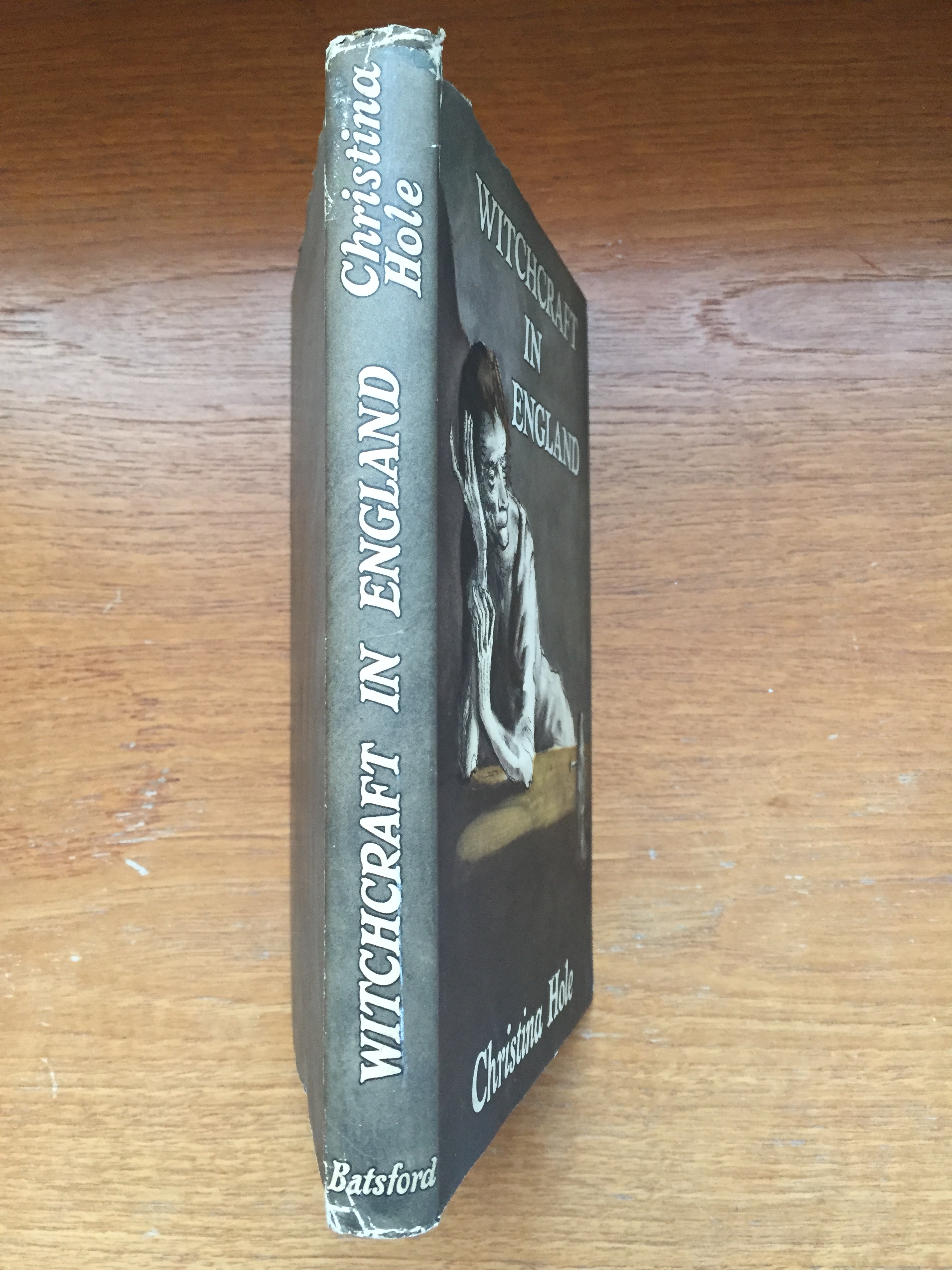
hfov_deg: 48.2
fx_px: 1063
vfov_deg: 61.7
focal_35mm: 29
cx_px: 476
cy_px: 635
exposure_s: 1/33
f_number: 2.2
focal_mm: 4.15
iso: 200
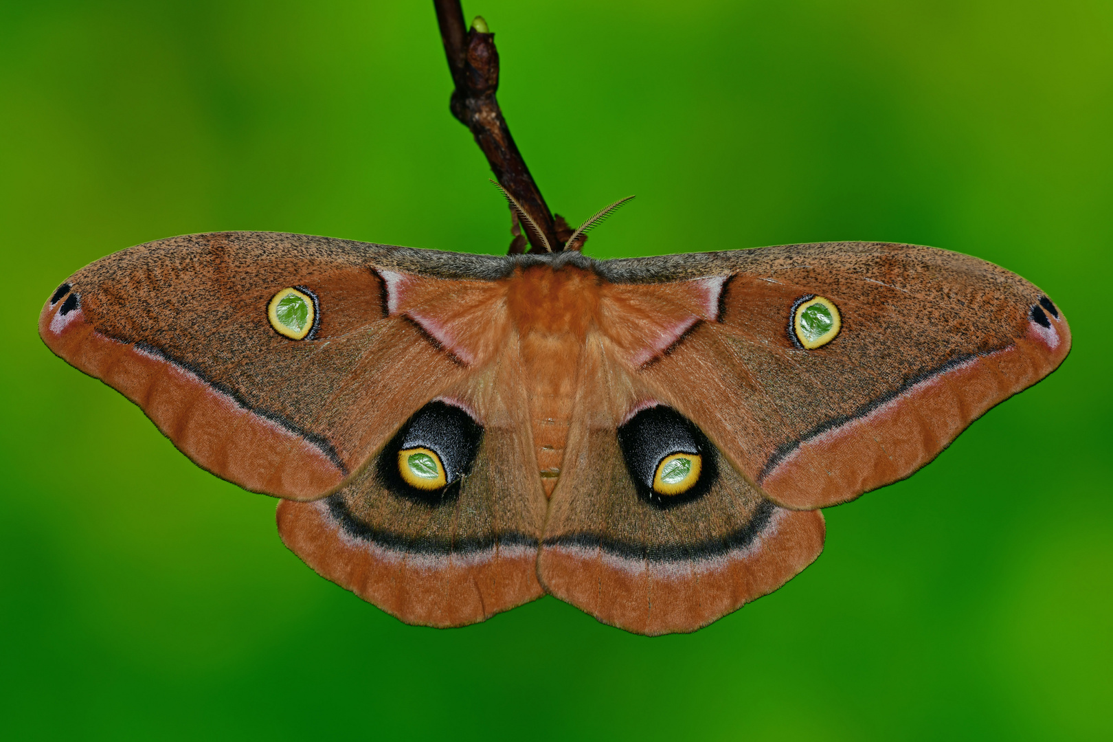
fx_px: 3246
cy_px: 371
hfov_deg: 19.5
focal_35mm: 105
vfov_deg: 13.0
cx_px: 556
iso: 160
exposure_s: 1/6
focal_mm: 105
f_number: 16
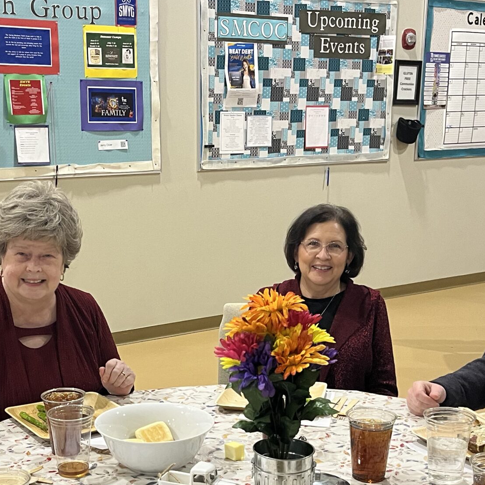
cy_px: 357
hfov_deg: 31.8
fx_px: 840
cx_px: 147
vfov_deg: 31.7
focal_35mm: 53
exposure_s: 1/60
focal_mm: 5.1
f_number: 1.6
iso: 160
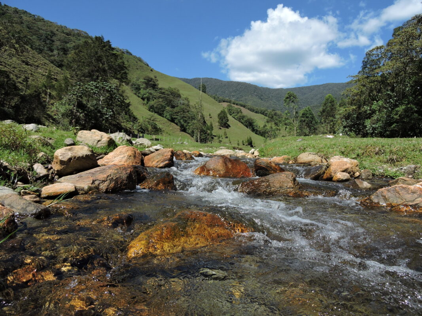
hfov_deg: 71.6
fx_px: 293
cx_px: 211
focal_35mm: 24
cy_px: 158
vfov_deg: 56.8
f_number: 3.3
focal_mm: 4.3
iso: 100
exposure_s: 1/1000
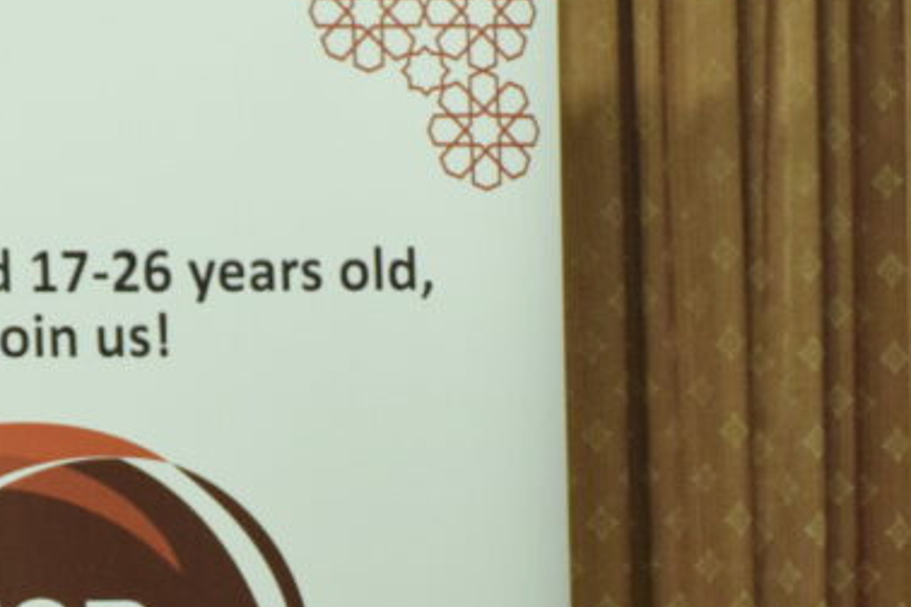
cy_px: 949
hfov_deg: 4.2
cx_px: 446
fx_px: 12323
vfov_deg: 2.8
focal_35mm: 487
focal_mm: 80
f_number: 5.3
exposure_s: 1/125
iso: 2000
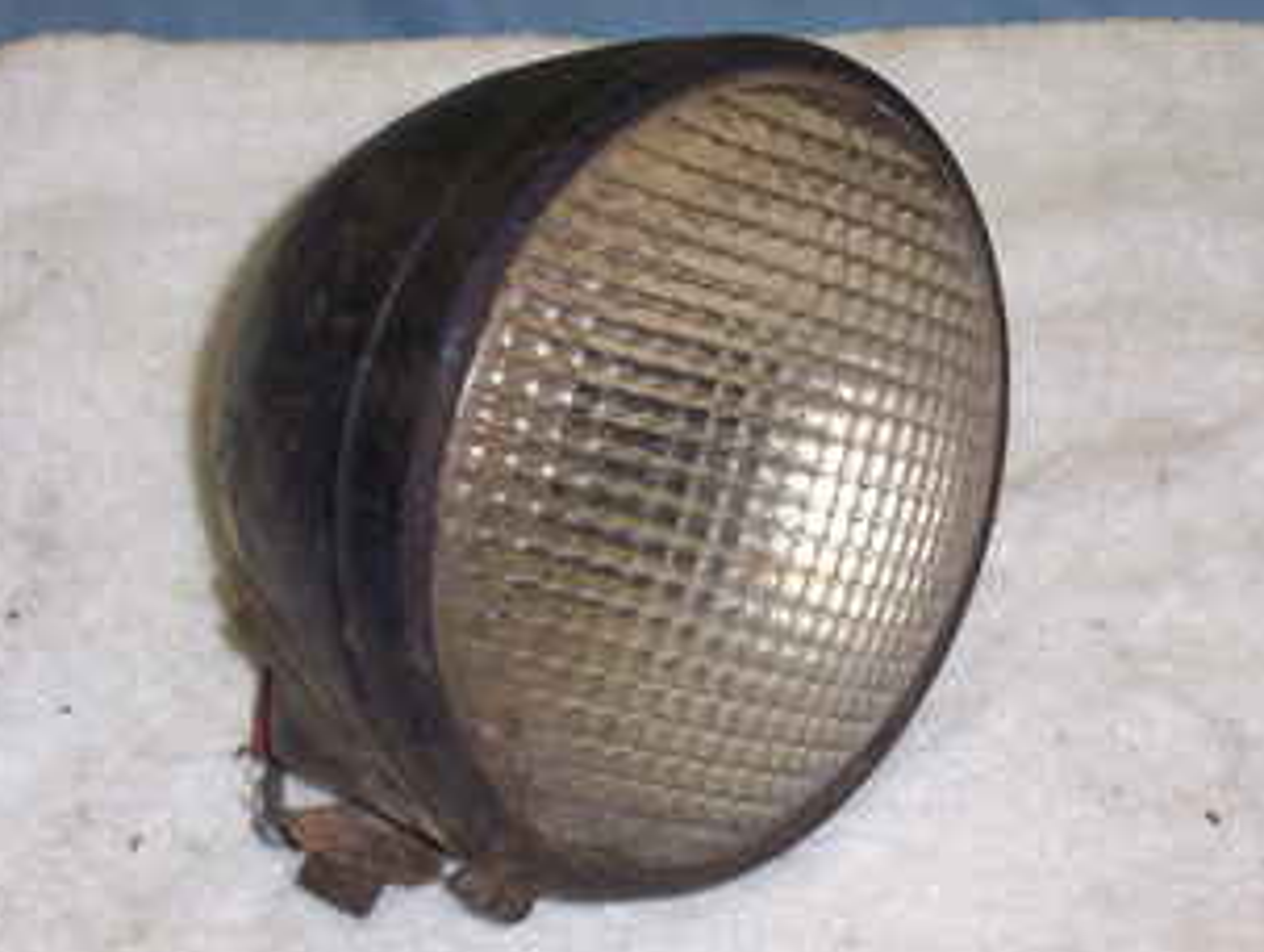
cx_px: 617
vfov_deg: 14.3
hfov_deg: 18.9
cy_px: 522
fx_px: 3802
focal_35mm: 104
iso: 140
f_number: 4.33
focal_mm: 14.19
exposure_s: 1/72.2
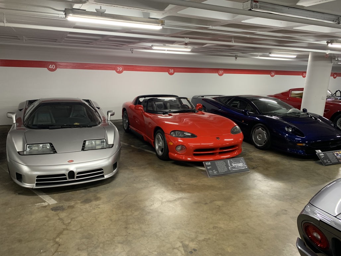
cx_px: 170
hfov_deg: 67.3
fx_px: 256
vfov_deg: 53.1
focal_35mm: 26
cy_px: 128
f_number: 1.8
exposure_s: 1/60
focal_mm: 4.25
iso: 250
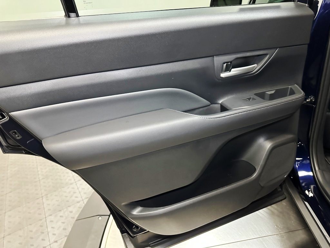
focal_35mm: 24
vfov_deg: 56.8
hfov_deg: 71.6
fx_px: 229
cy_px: 124
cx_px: 165
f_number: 1.78
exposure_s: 1/40
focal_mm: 6.86
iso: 1000
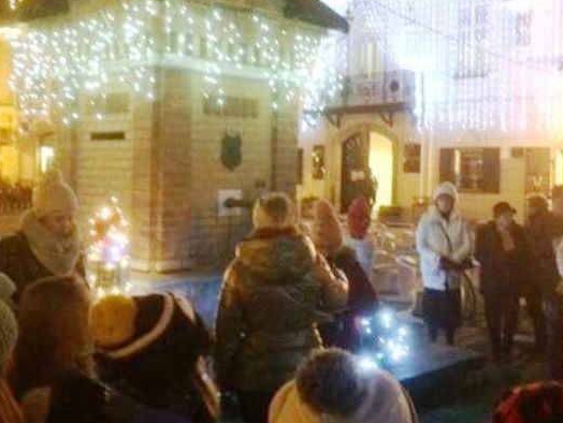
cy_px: 172
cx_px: 304
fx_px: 765
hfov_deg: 40.4
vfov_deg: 30.9
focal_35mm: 47
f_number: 2.2
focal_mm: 4.15
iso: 320
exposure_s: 1/17
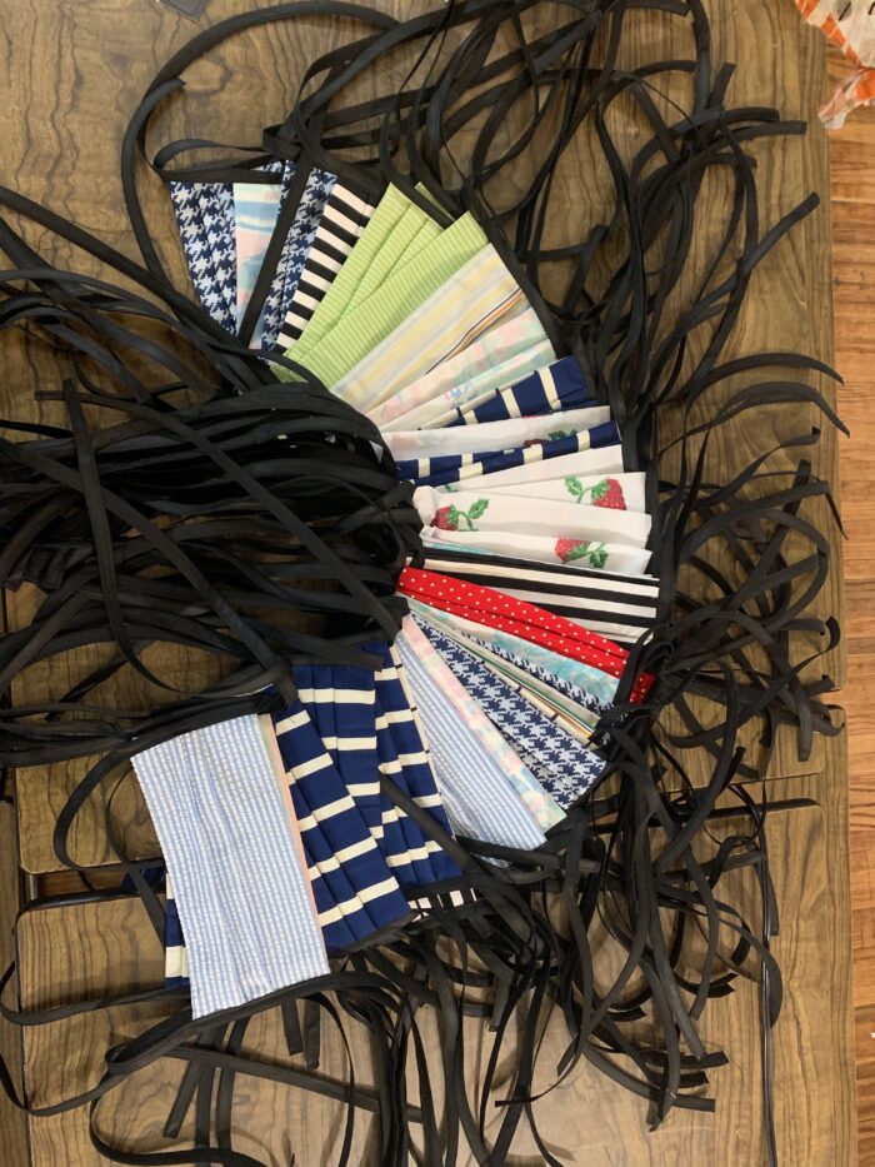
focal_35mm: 26
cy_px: 584
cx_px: 438
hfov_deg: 53.1
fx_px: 876
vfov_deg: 67.3
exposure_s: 1/30
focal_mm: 4.25
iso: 500
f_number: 1.8
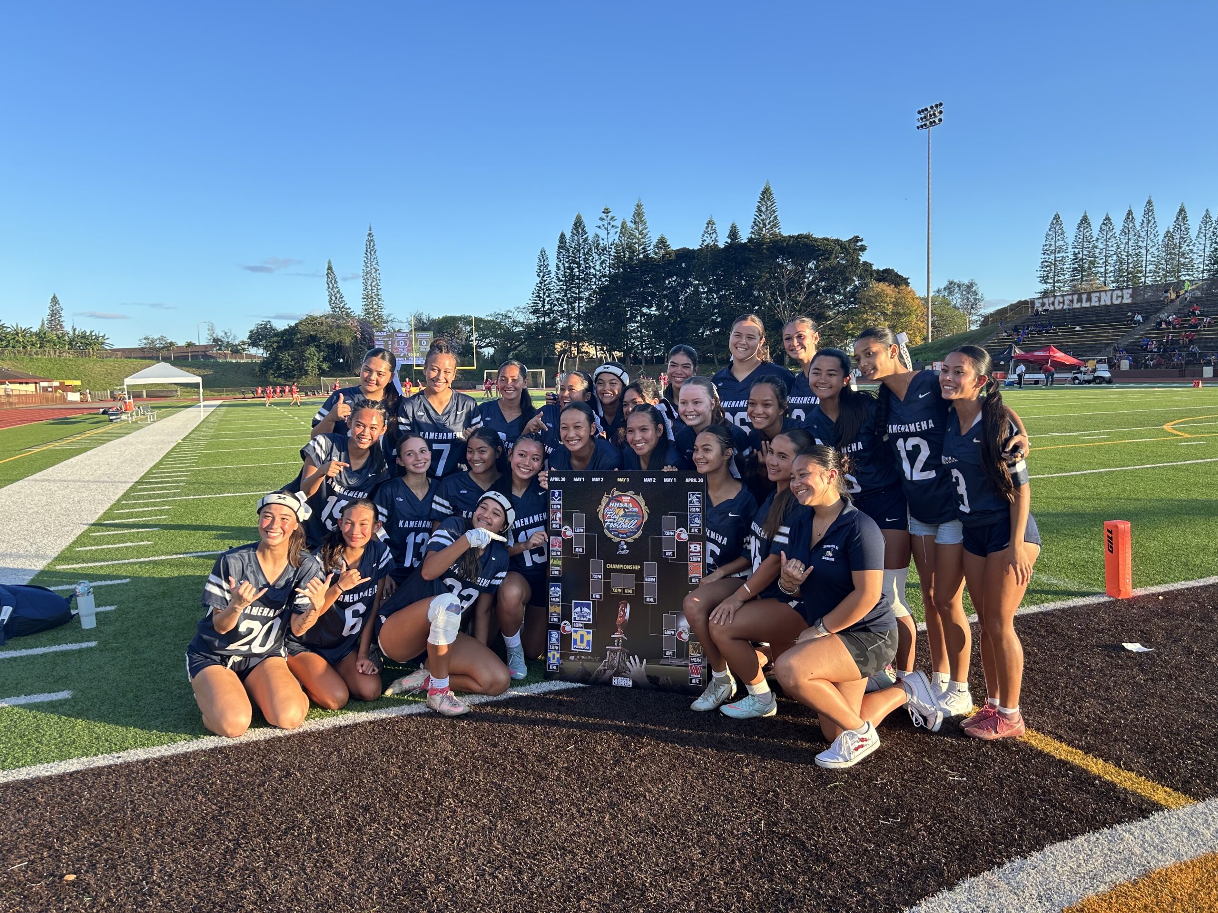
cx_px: 609
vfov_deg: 53.1
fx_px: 915
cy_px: 456
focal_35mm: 26
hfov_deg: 67.3
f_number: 1.5
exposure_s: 1/696
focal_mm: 5.7
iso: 50
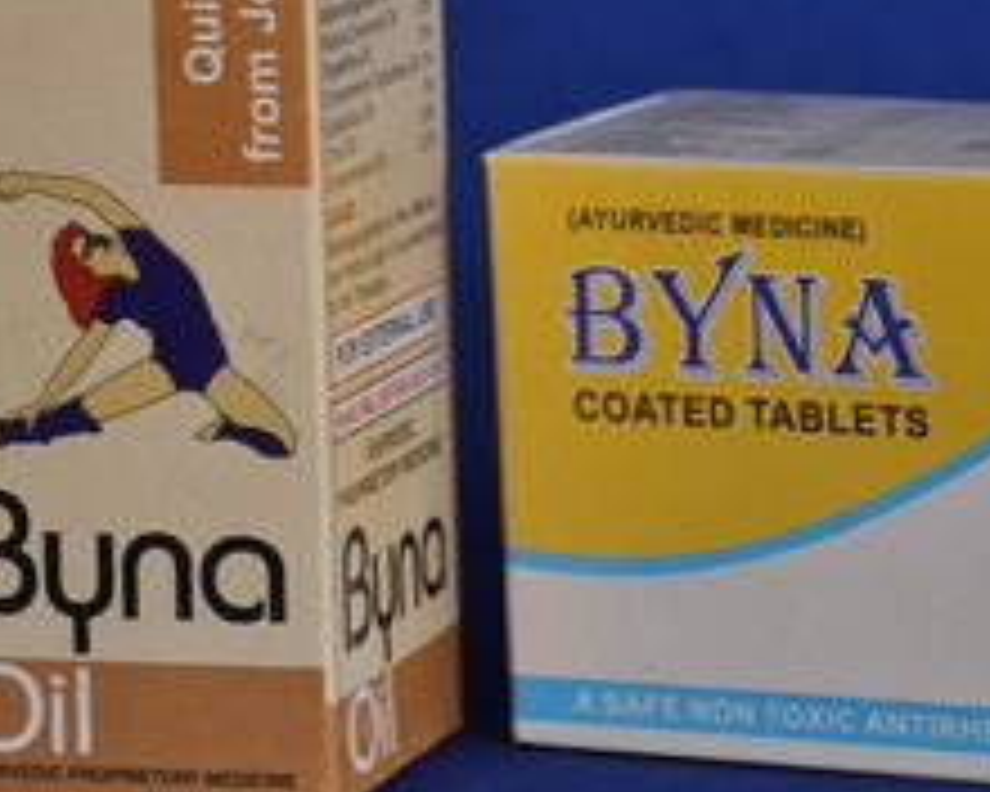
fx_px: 7942
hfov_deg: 7.1
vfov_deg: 5.7
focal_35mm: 271
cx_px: 688
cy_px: 256
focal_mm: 85
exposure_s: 1/125
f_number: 5.6
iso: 400
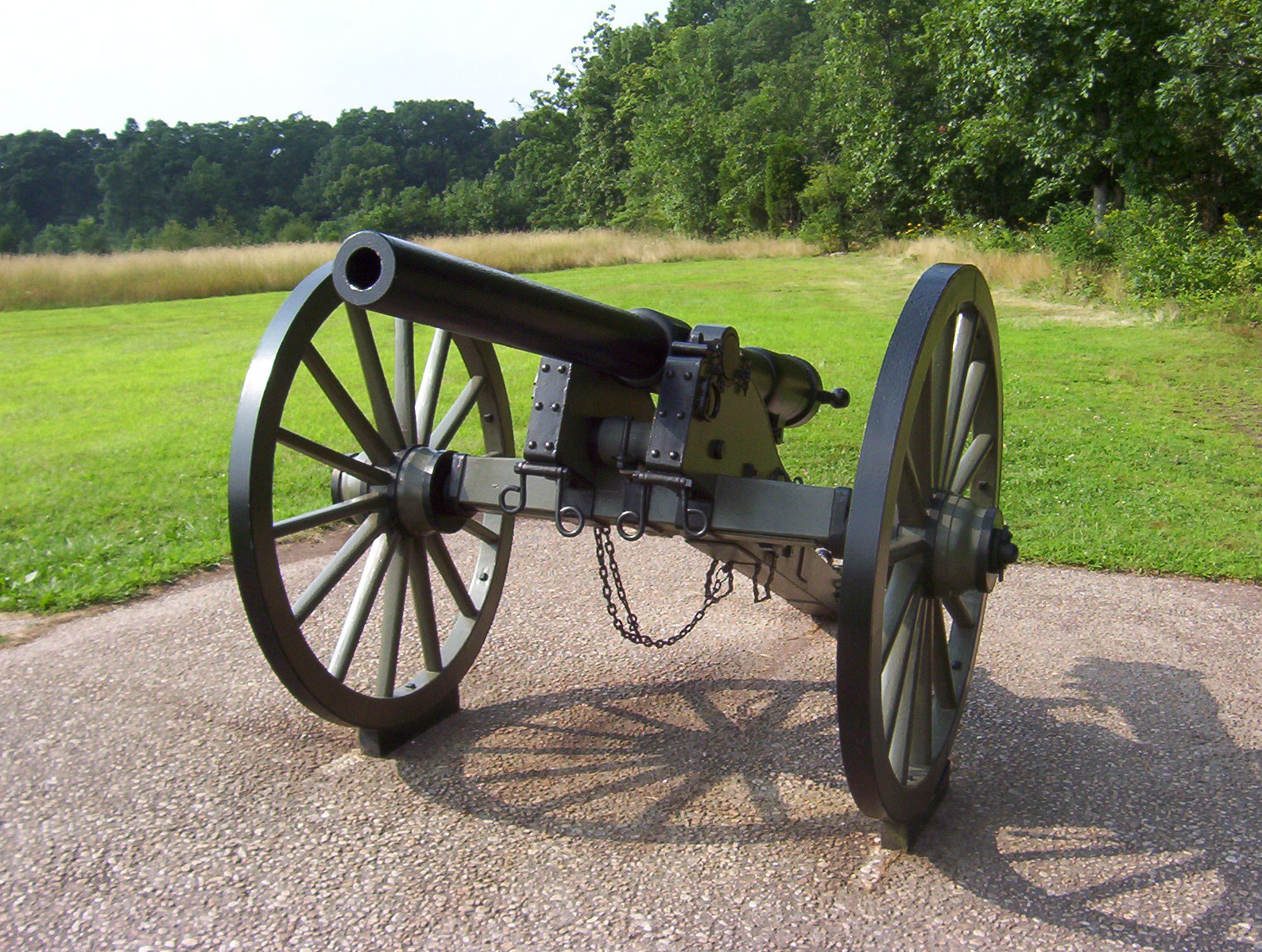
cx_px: 628
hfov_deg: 50.0
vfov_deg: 38.8
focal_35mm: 37
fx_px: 1352
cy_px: 472
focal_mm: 5.54
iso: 100
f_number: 5.24
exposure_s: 1/356
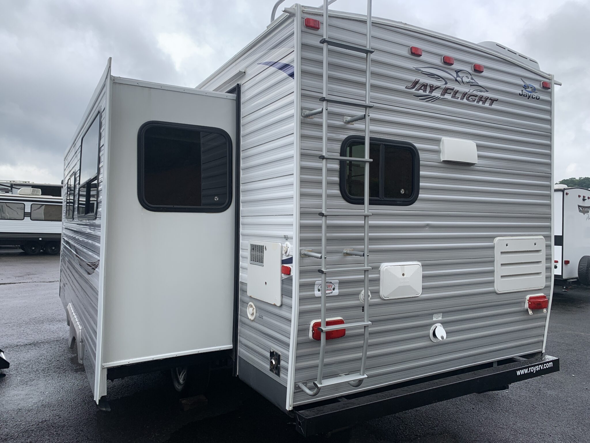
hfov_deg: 67.3
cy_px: 222
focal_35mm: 26
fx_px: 443
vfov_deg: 53.1
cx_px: 295
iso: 25
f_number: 1.8
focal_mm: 4.25
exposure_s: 1/1250
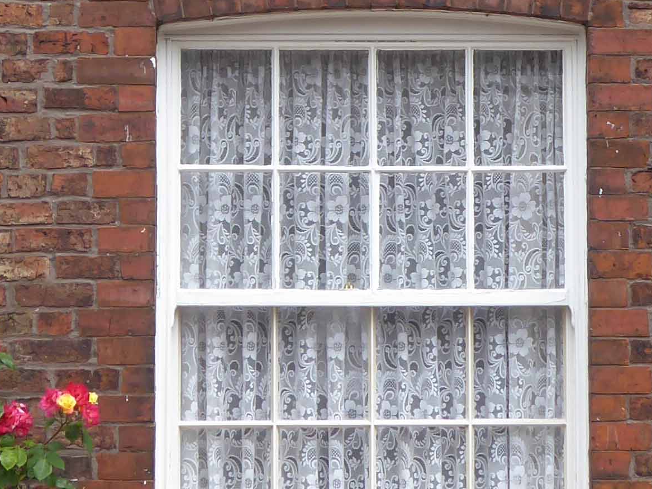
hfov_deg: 11.8
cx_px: 325
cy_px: 174
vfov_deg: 8.8
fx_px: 3164
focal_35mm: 168
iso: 80
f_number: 4
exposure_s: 1/160
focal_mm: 8.4
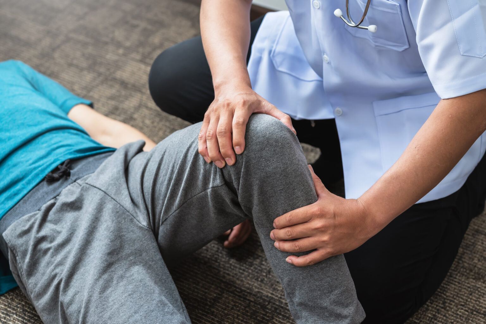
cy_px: 162
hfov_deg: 23.9
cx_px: 243
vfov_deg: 16.1
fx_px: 1148
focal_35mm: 85
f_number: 4
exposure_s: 1/160
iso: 250
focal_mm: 85
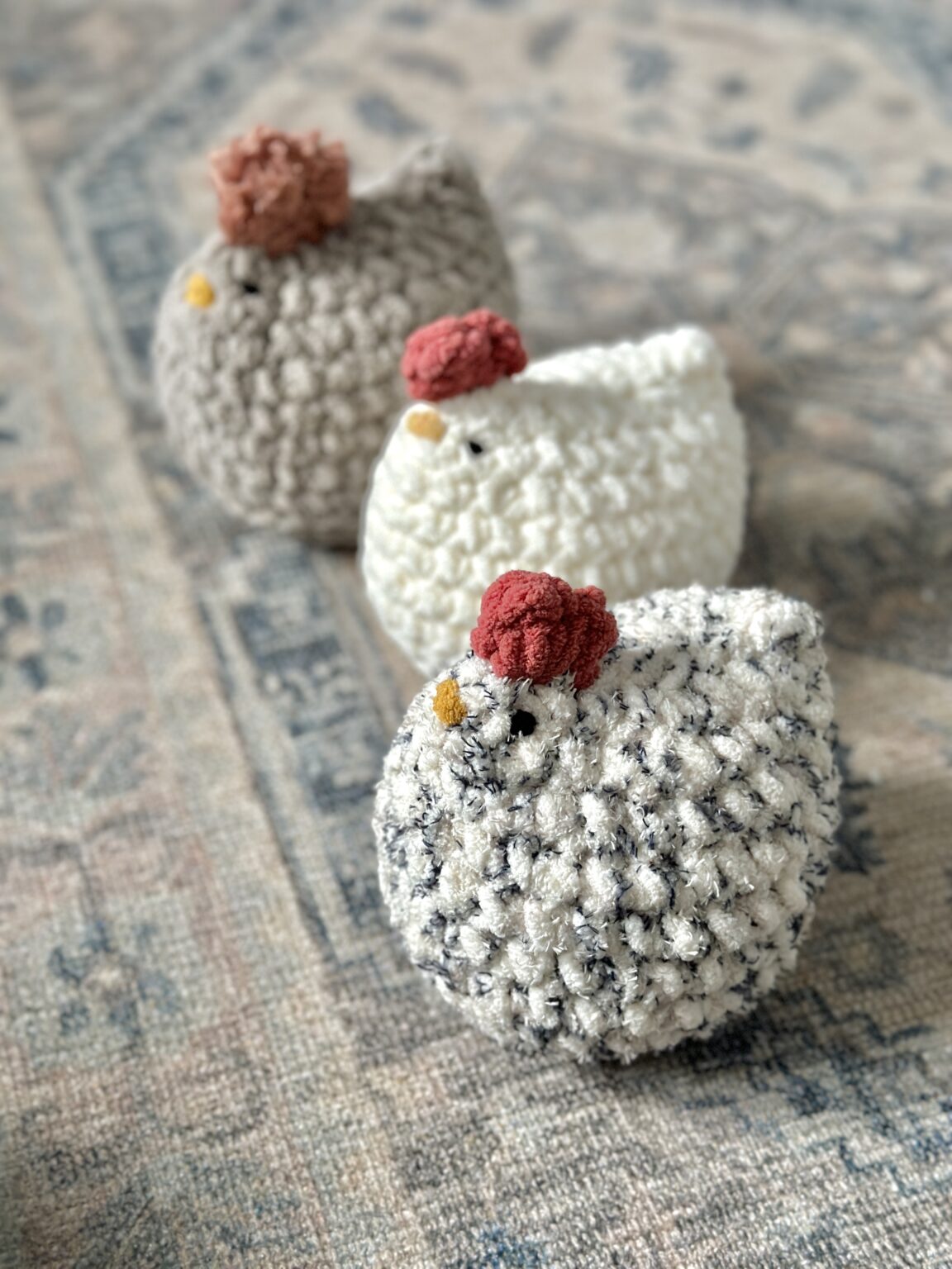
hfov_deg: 30.3
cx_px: 476
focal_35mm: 48
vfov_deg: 39.7
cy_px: 634
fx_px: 1760
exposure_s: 1/60
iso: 250
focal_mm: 6.86
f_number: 1.78
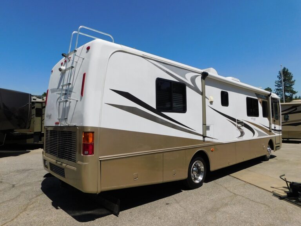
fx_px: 200
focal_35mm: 23
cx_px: 150
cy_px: 113
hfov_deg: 73.9
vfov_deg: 58.9
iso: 125
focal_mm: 4
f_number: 6
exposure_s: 1/800
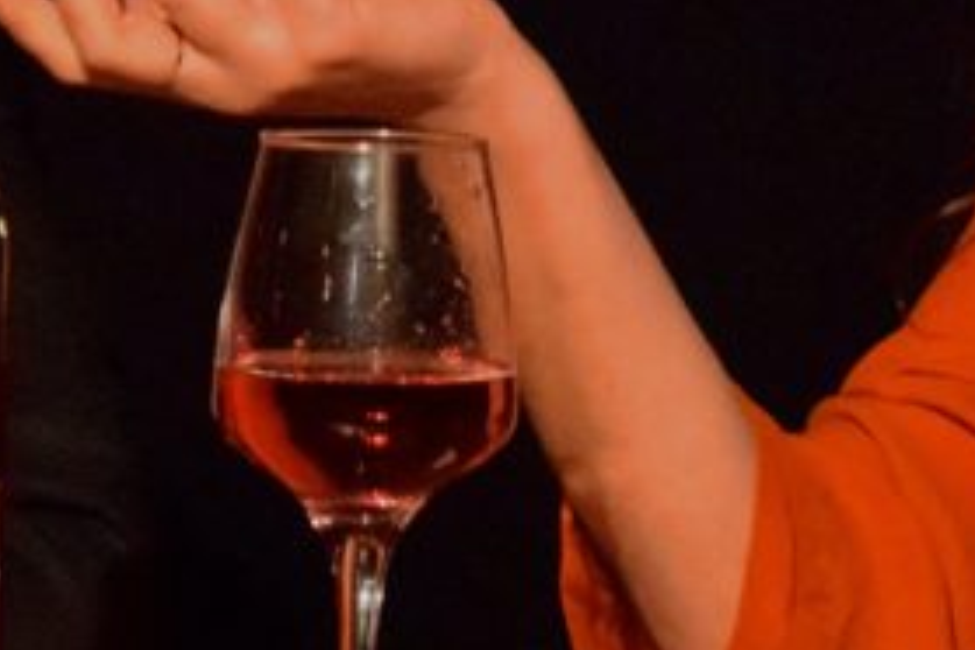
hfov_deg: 6.8
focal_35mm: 303
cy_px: -44
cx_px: 349
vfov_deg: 4.5
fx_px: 8201
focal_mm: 55
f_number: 5.6
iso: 12800
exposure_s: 1/100
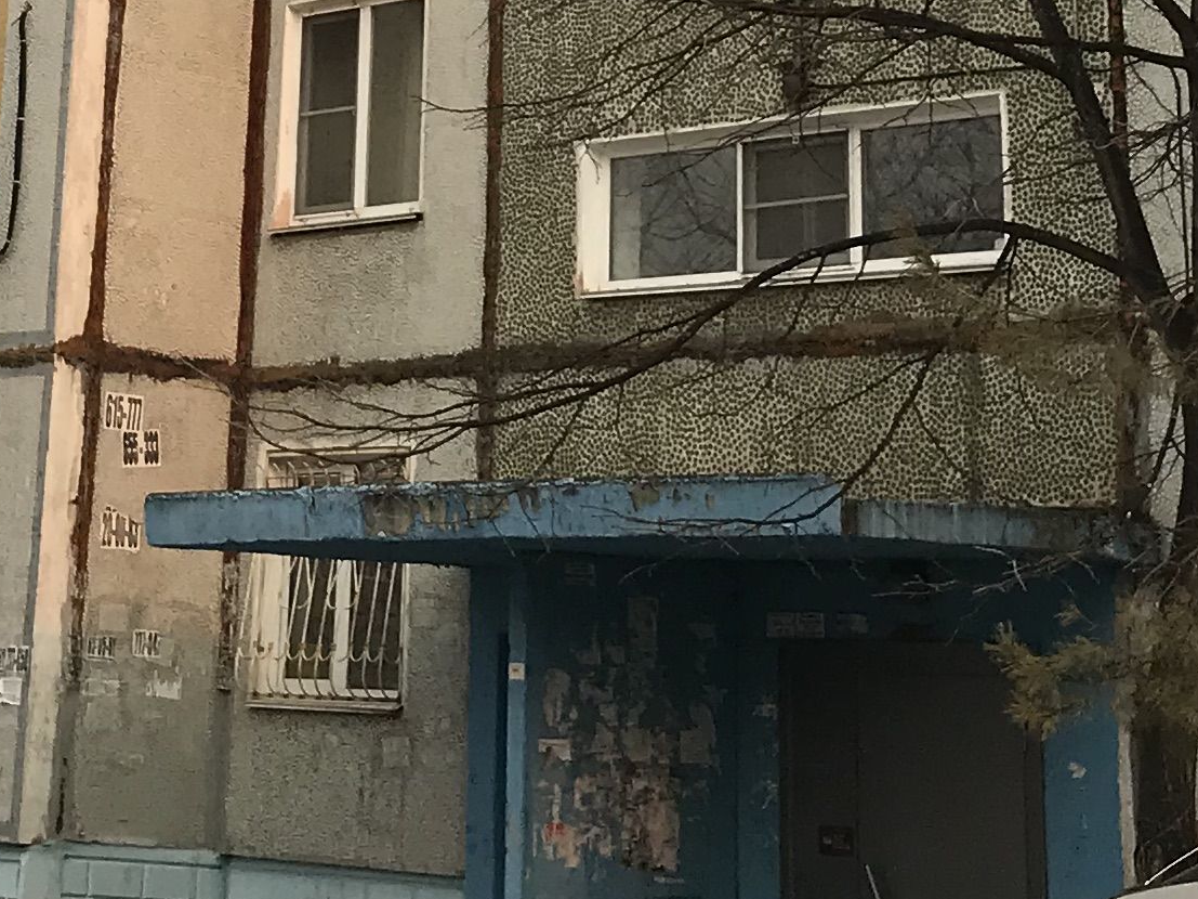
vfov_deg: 13.4
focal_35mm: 102
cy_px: -601
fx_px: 3530
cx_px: 192
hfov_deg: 19.0
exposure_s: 1/818
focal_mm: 3.99
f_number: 1.8
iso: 20
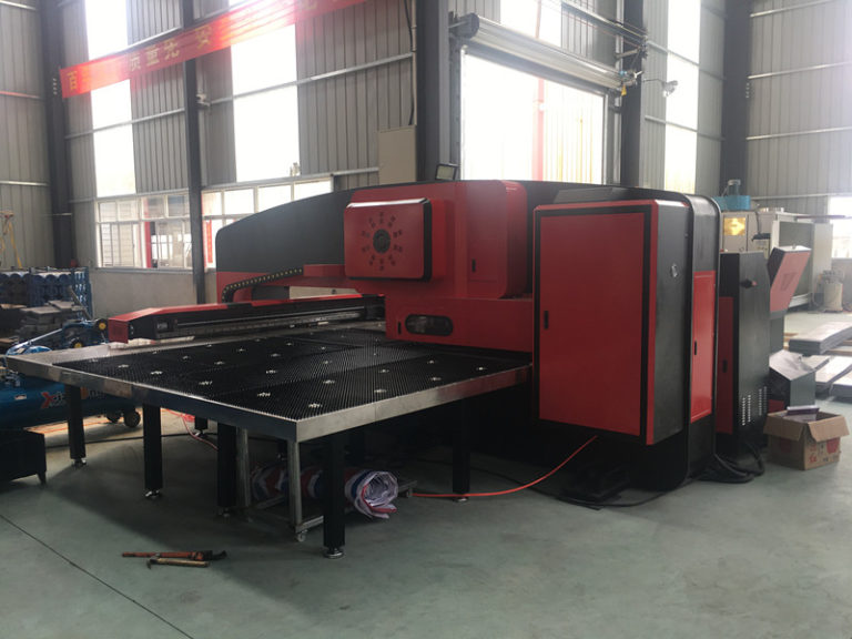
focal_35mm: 29
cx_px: 426
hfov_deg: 61.7
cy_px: 320
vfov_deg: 48.2
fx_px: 714
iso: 25
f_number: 2.2
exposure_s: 1/105
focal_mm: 4.15
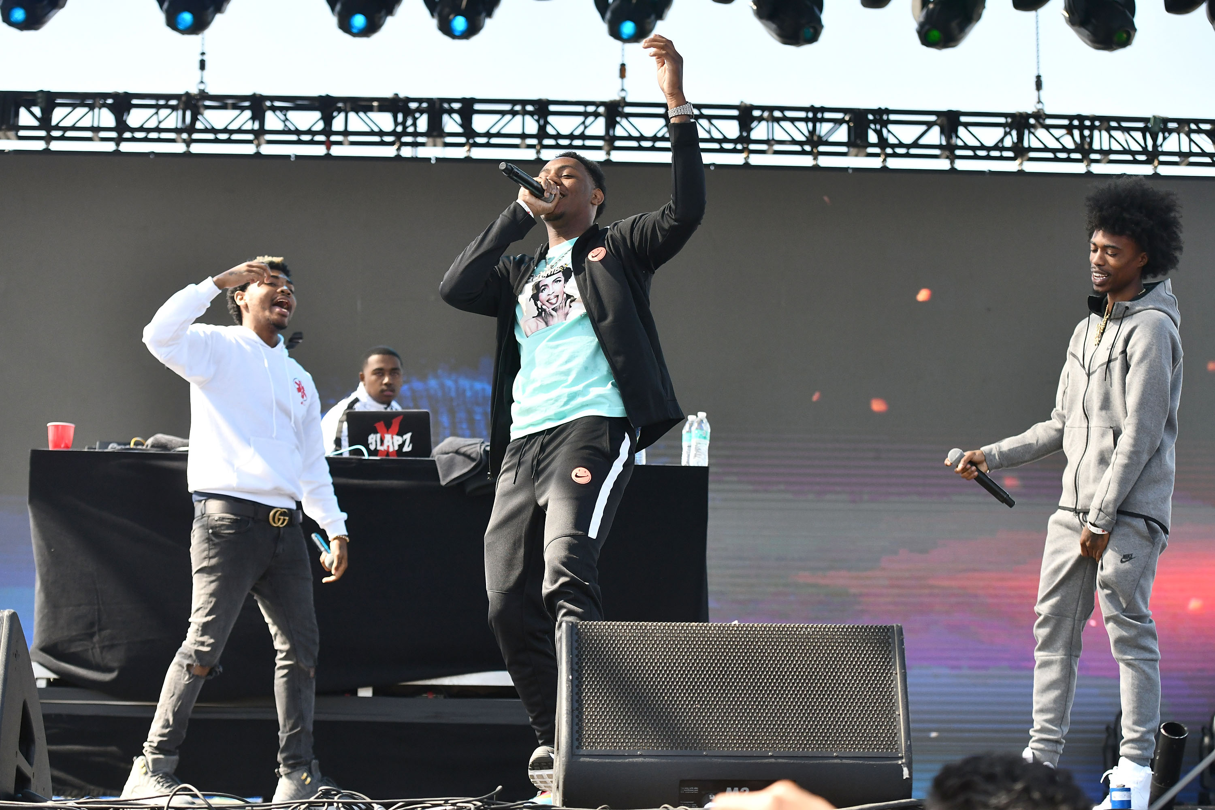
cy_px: 405
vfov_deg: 19.5
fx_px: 2362
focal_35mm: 70
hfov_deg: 28.8
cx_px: 608
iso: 1250
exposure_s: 1/3200
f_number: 5.6
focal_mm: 70
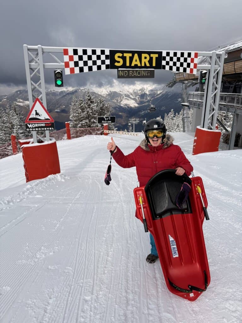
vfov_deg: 71.6
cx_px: 121
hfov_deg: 56.8
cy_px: 162
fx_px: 224
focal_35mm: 24
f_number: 1.78
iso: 80
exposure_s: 1/14286
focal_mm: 6.76
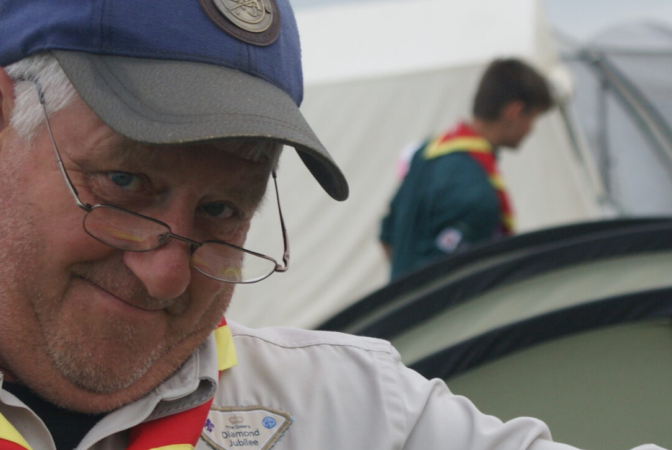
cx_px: 294
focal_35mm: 177
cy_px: 447
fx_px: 3307
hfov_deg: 11.6
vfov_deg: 7.7
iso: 160
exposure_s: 1/160
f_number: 5.6
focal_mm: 50
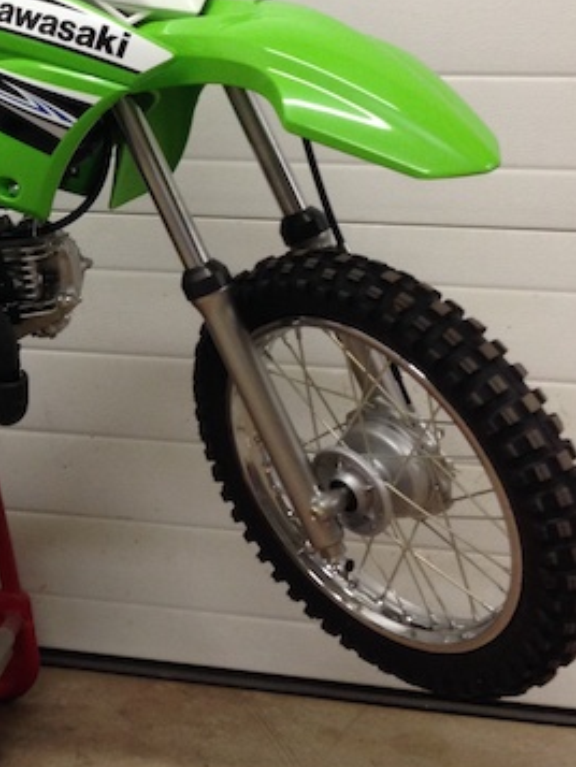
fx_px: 1641
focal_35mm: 74
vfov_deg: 26.1
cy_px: 241
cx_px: -47
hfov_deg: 19.1
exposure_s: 1/20
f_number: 2.4
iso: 125
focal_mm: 4.12
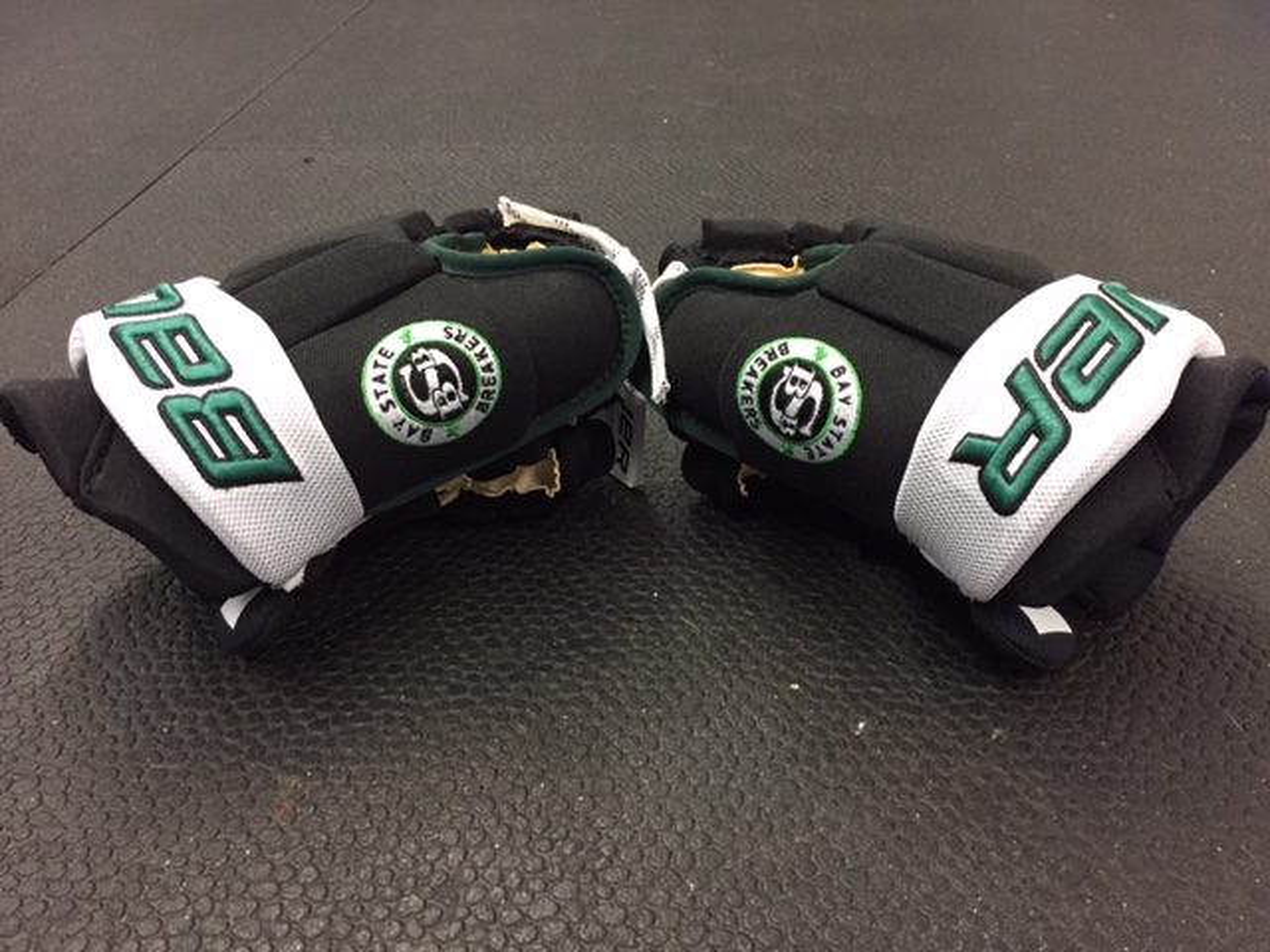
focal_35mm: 29
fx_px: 1064
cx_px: 635
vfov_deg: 48.2
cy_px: 476
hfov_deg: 61.7
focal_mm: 4.15
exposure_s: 1/30
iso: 250
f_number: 2.2
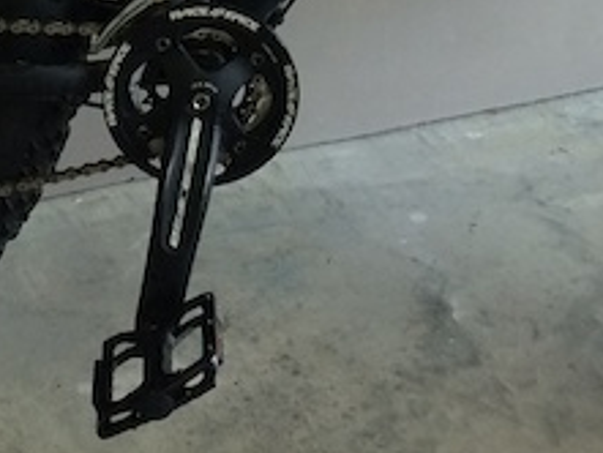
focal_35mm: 105
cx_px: 276
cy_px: -330
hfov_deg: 18.7
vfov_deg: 12.9
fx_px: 1830
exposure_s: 1/40
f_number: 2.2
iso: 40
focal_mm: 4.15
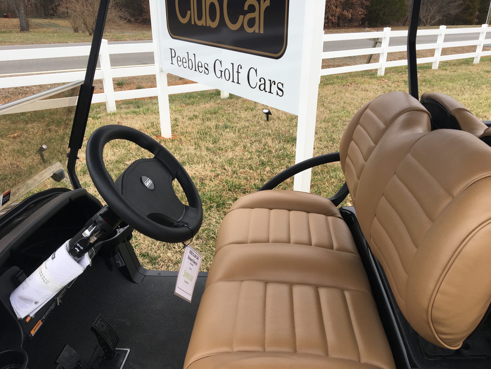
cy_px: 184
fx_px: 411
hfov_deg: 61.7
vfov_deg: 48.2
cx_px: 246
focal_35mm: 29
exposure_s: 1/120
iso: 25
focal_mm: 4.15
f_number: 2.2
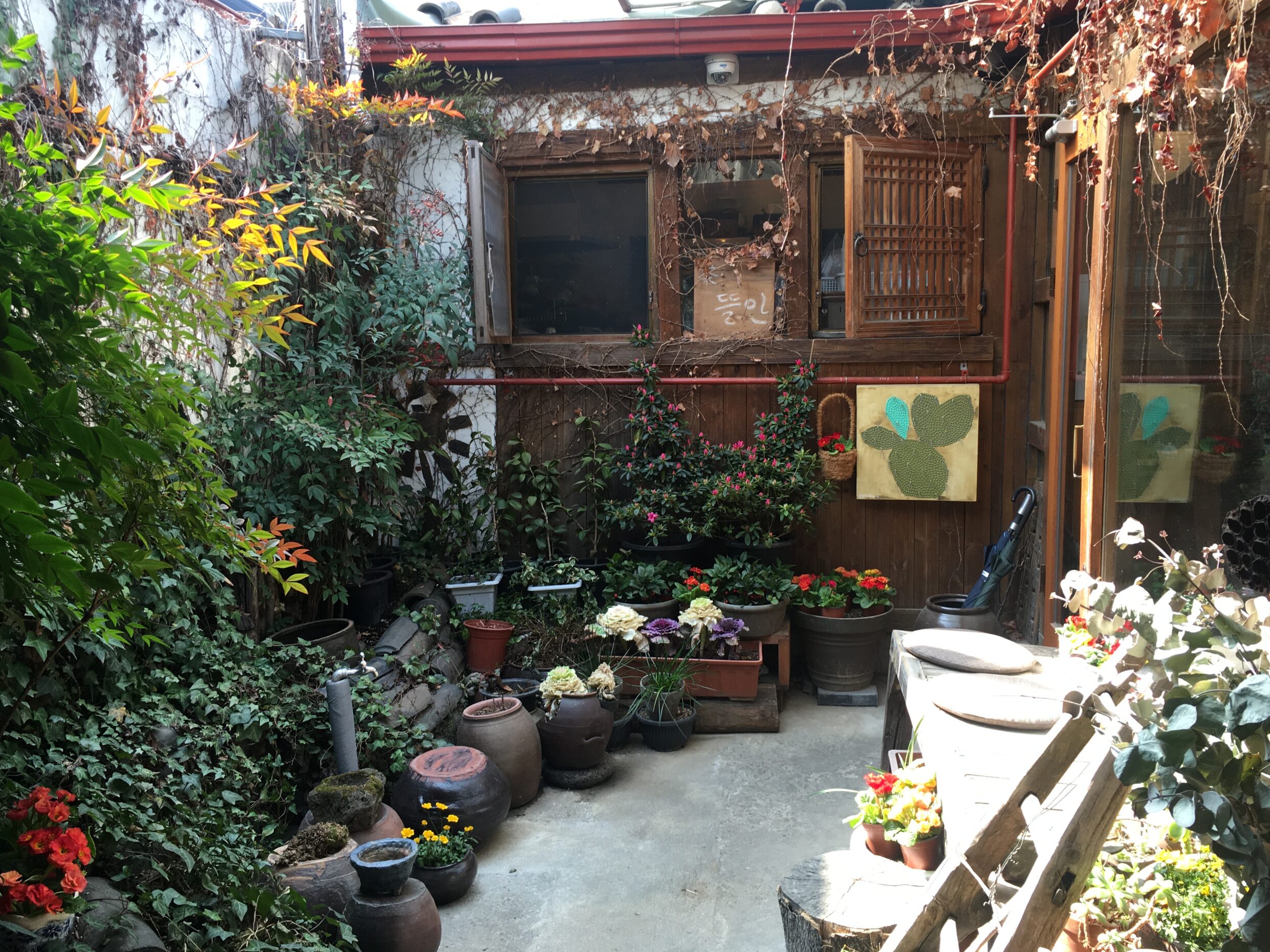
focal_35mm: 30
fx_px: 1101
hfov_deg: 60.0
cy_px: 473
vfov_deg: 46.8
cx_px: 631
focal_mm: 4.15
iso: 32
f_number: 2.2
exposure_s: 1/120
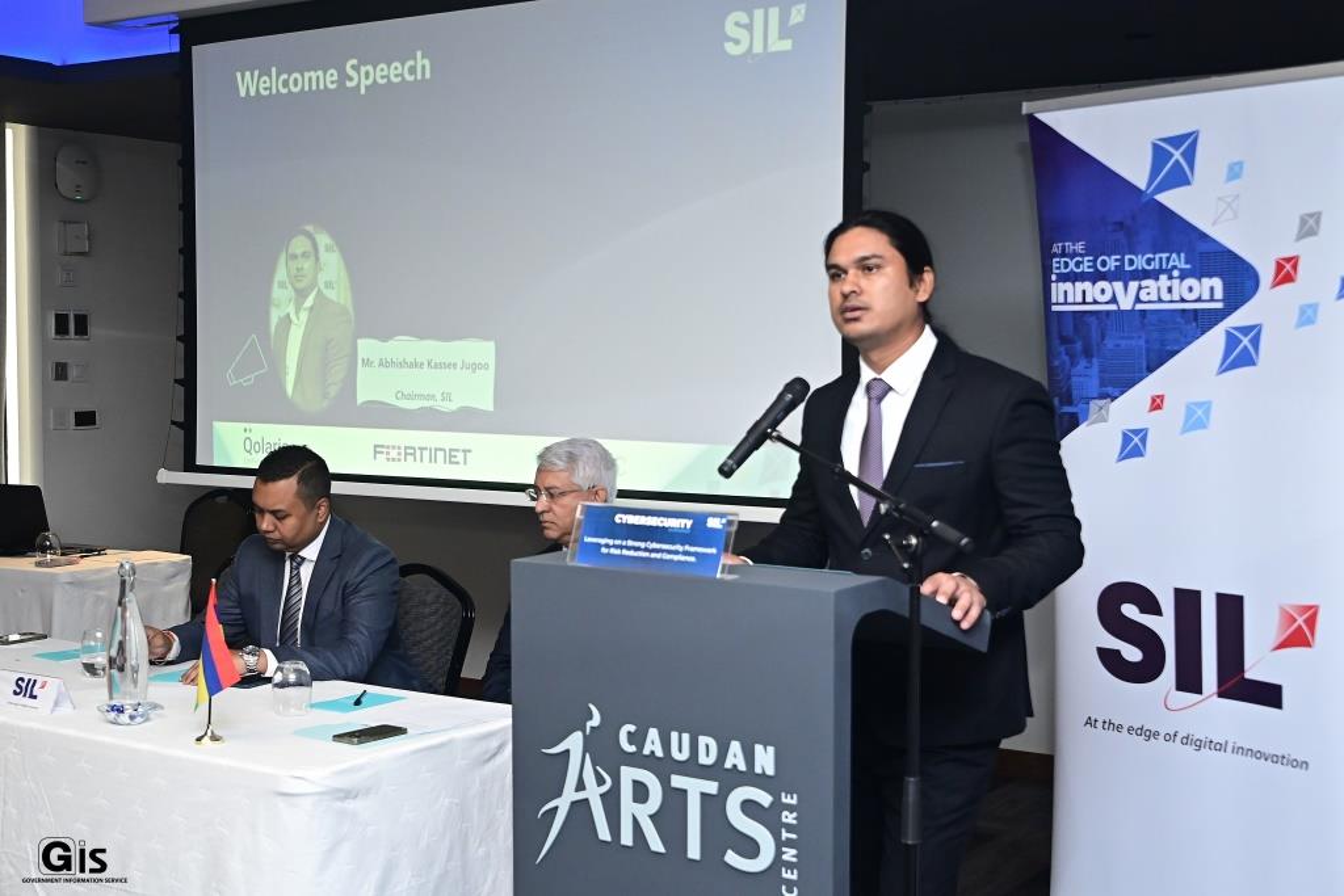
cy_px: 448
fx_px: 1643
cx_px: 672
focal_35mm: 44
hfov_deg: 44.5
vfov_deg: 30.5
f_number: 6.3
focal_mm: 44
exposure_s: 1/200
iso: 2500
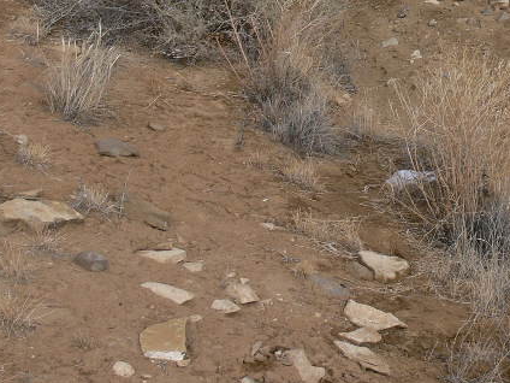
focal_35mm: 99
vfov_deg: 14.4
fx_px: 1459
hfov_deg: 19.0
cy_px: -94
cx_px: 562
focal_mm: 7.4
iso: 80
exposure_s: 1/320
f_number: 5.6
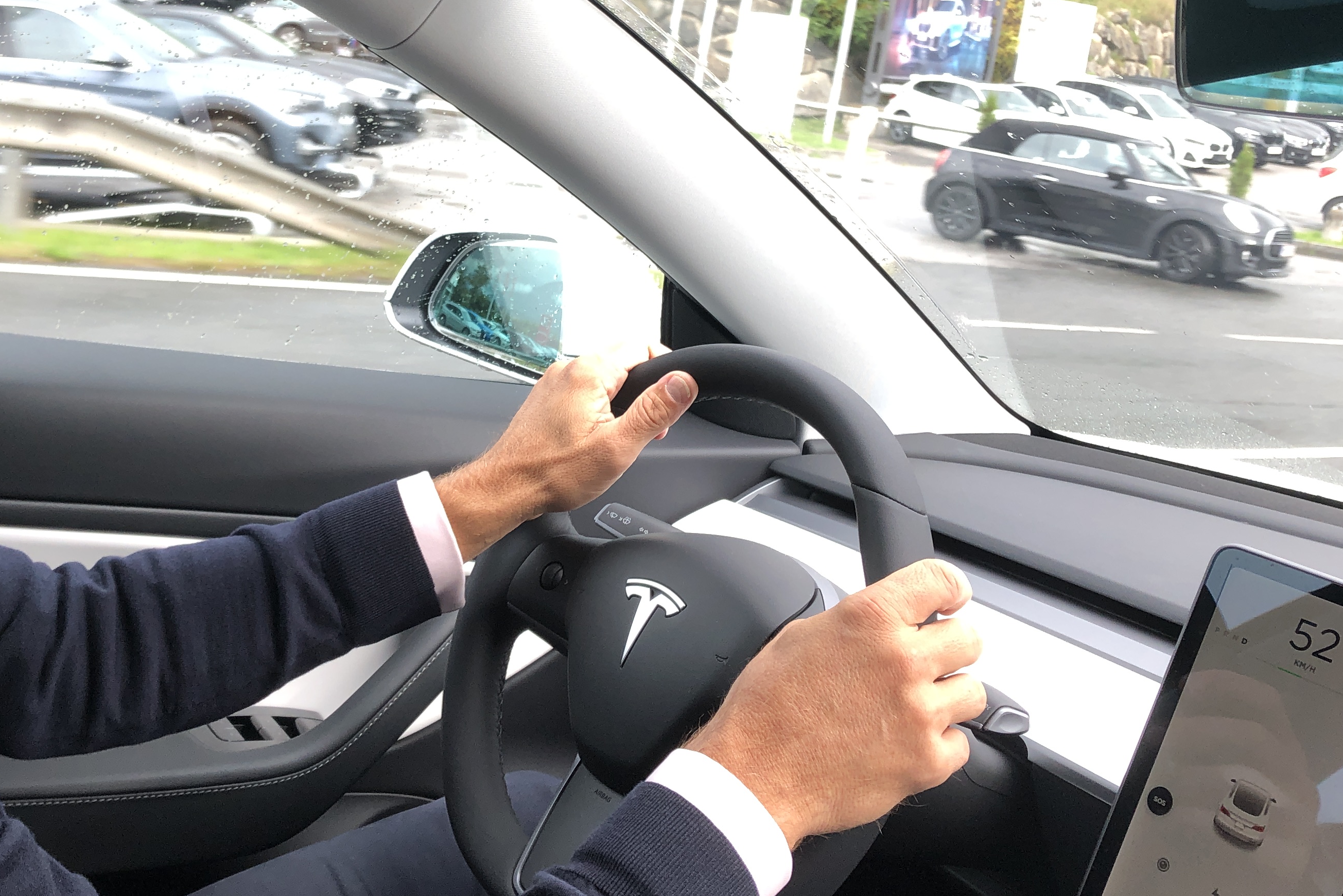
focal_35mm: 45
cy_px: 298
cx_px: 497
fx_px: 1679
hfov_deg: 43.2
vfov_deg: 29.7
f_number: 1.8
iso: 40
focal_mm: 4
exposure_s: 1/120
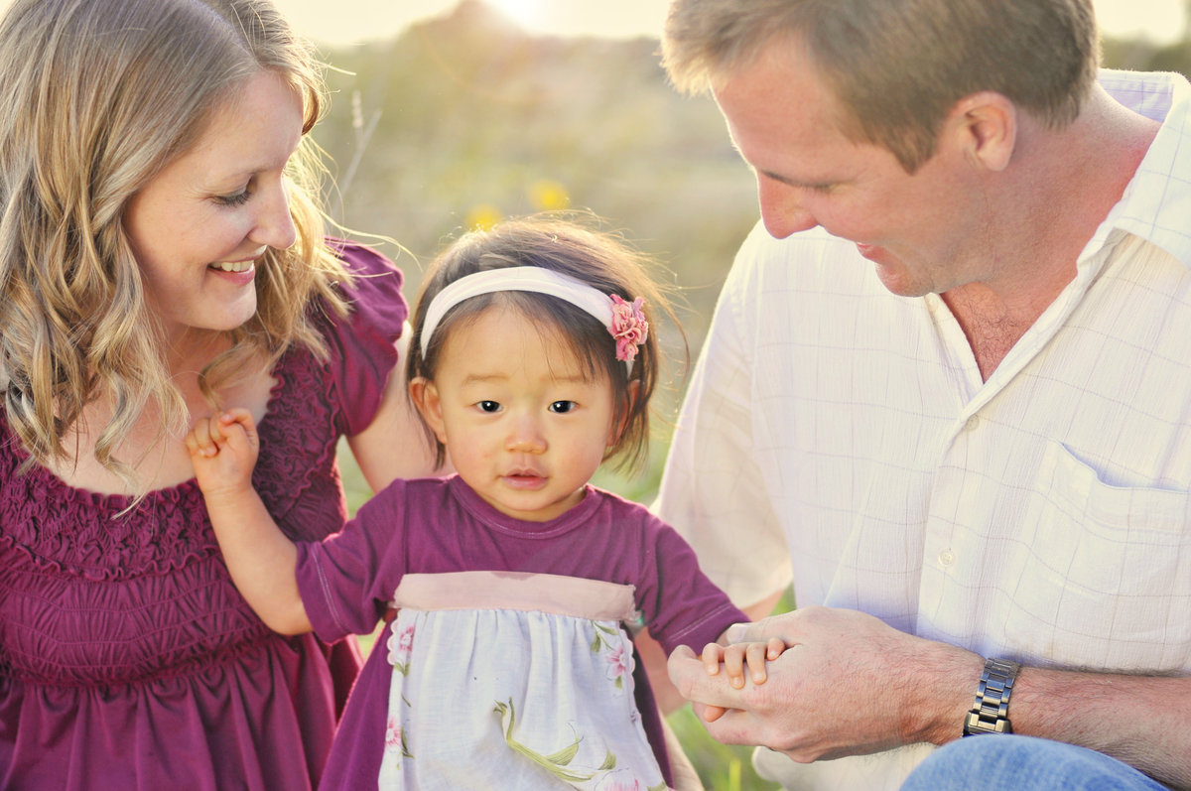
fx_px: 2478
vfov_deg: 18.1
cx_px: 596
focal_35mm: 75
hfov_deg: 27.0
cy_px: 396
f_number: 2.5
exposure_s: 1/400
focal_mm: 50
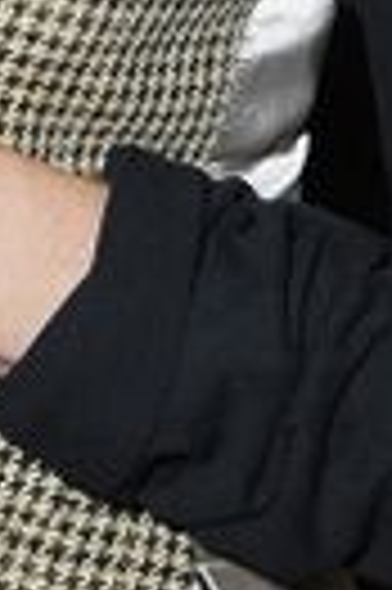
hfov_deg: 5.4
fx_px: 3914
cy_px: -259
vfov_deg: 8.5
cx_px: -798
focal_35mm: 239
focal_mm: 32
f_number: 8
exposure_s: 1/60
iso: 640
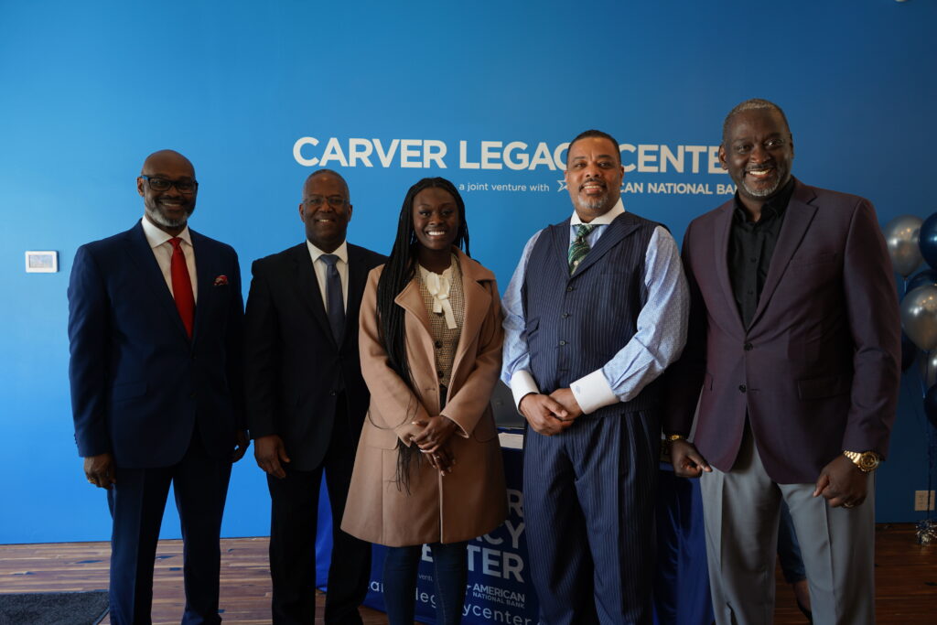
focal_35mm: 28
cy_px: 312
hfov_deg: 65.5
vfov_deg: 46.4
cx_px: 468
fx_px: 729
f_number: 3.5
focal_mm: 28
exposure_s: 1/25
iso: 100
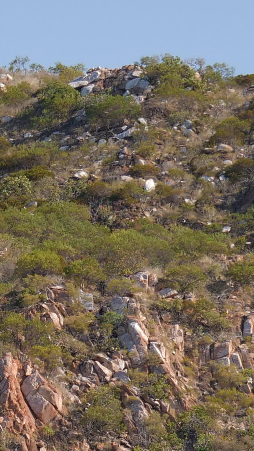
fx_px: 4115
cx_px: 33
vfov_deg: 6.3
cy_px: 423
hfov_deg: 3.5
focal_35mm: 344
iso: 100
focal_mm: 35
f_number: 2.8
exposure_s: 1/1600
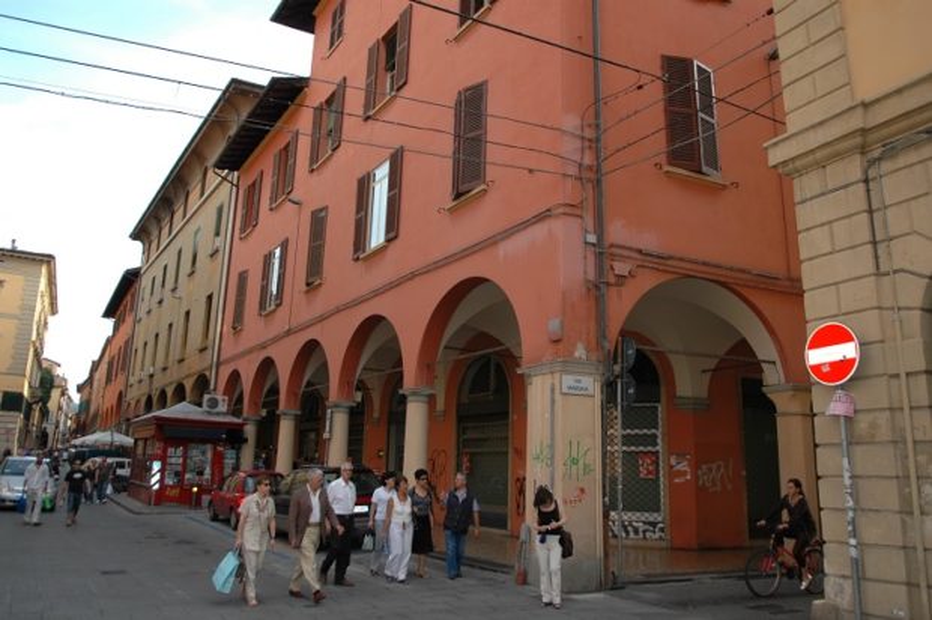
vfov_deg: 50.3
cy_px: 310
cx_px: 466
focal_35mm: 26
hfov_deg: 70.5
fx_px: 659
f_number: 2.8
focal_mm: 17
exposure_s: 1/500
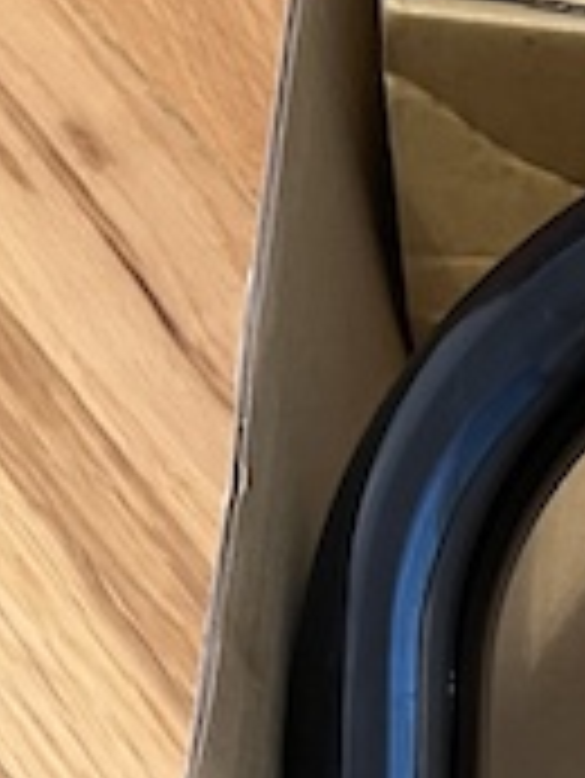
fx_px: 2701
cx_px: 850
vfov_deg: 15.4
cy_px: 1084
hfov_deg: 11.9
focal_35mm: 120
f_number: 1.5
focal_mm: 5.7
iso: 400
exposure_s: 1/40
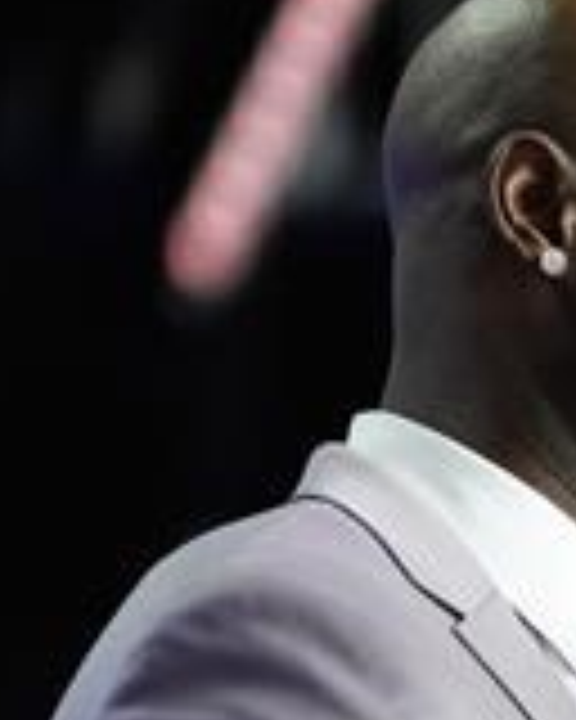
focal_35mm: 639
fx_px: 13617
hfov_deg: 2.4
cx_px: 1148
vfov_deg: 3.0
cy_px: 727
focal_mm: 168
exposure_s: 1/1600
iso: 2500
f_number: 2.8
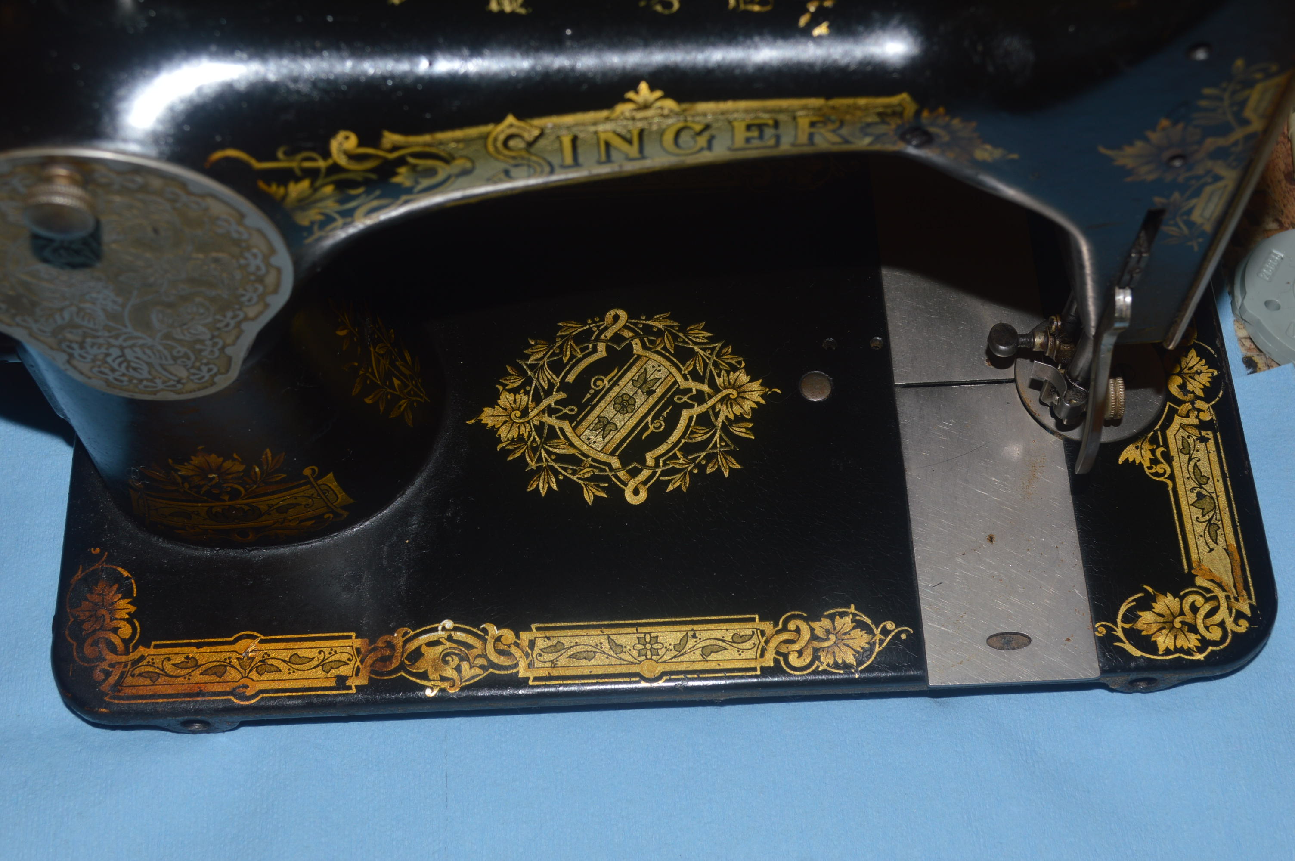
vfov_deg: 28.0
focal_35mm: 48
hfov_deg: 41.1
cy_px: 430
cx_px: 648
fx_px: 1725
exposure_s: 1/60
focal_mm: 32
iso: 100
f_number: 8
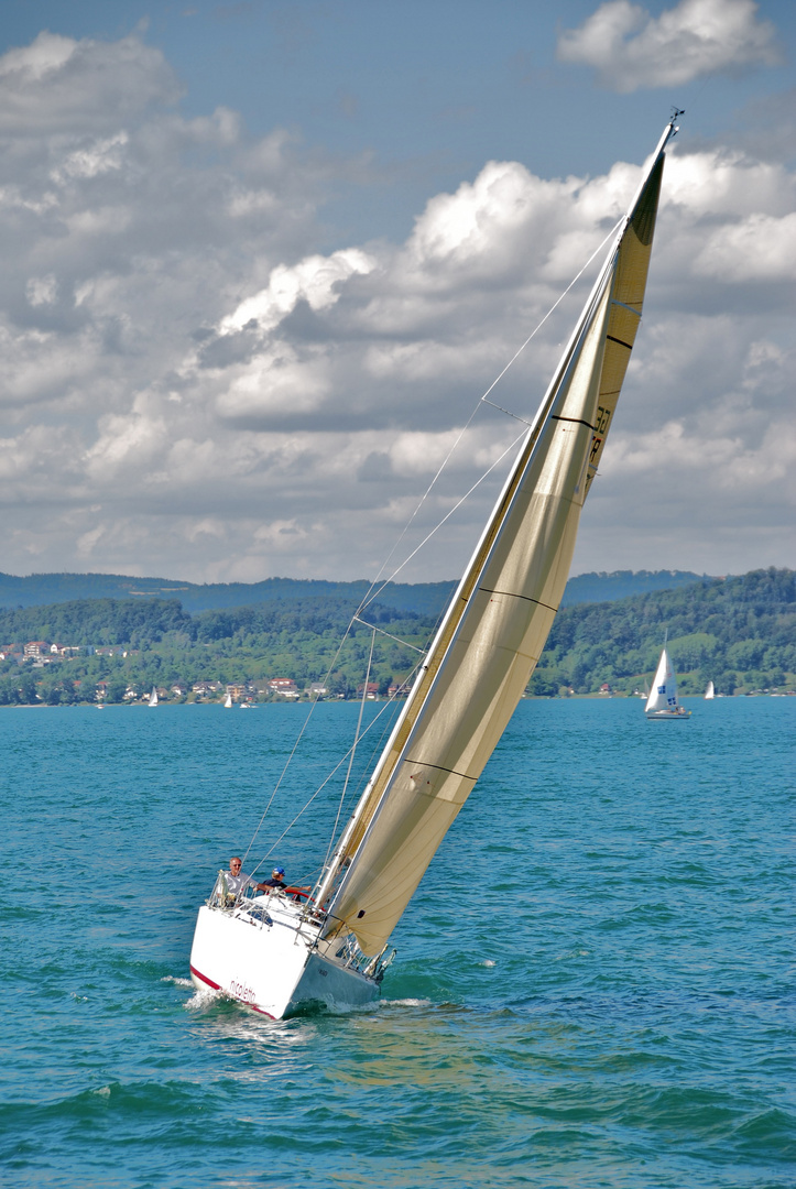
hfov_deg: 8.7
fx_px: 5208
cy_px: 594
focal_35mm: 158
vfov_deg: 13.0
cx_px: 398
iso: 160
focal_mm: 105
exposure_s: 1/250
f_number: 10
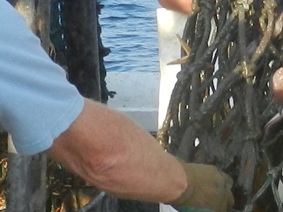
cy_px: 205
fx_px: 1373
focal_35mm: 168
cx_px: 212
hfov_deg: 11.7
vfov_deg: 8.8
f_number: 3.5
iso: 160
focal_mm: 4.5
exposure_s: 1/500
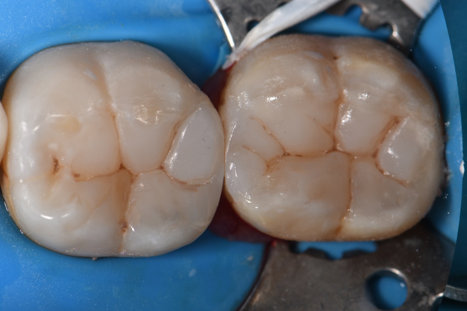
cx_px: 234
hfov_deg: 13.1
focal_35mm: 157
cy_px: 156
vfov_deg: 8.7
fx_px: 2036
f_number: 32
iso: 200
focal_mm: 105
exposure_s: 1/160
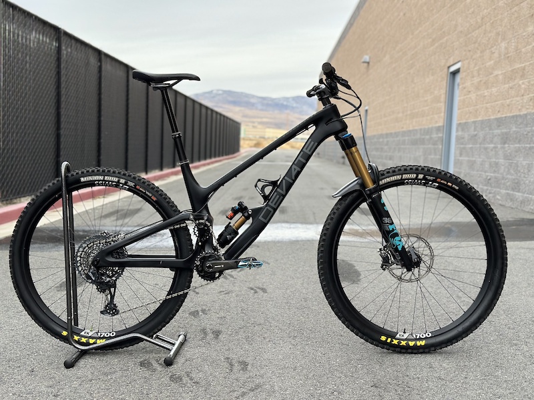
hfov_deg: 39.7
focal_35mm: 48
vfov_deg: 30.3
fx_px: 740
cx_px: 267
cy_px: 200
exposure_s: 1/719
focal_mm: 6.86
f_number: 1.78
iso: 80
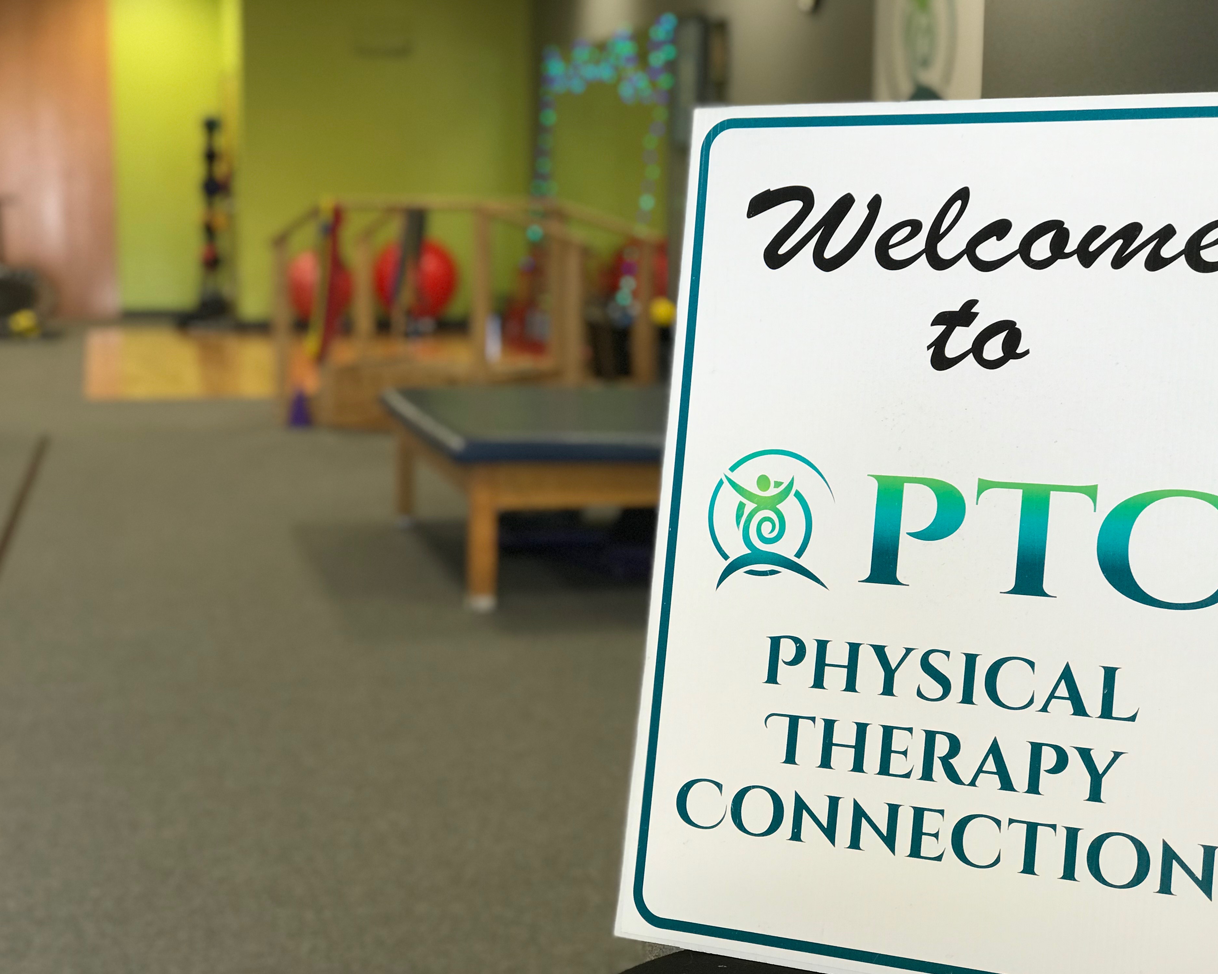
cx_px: 635
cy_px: 487
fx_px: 2163
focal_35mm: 60
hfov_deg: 31.4
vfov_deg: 25.4
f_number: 2.8
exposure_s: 1/62
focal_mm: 6.6
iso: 64
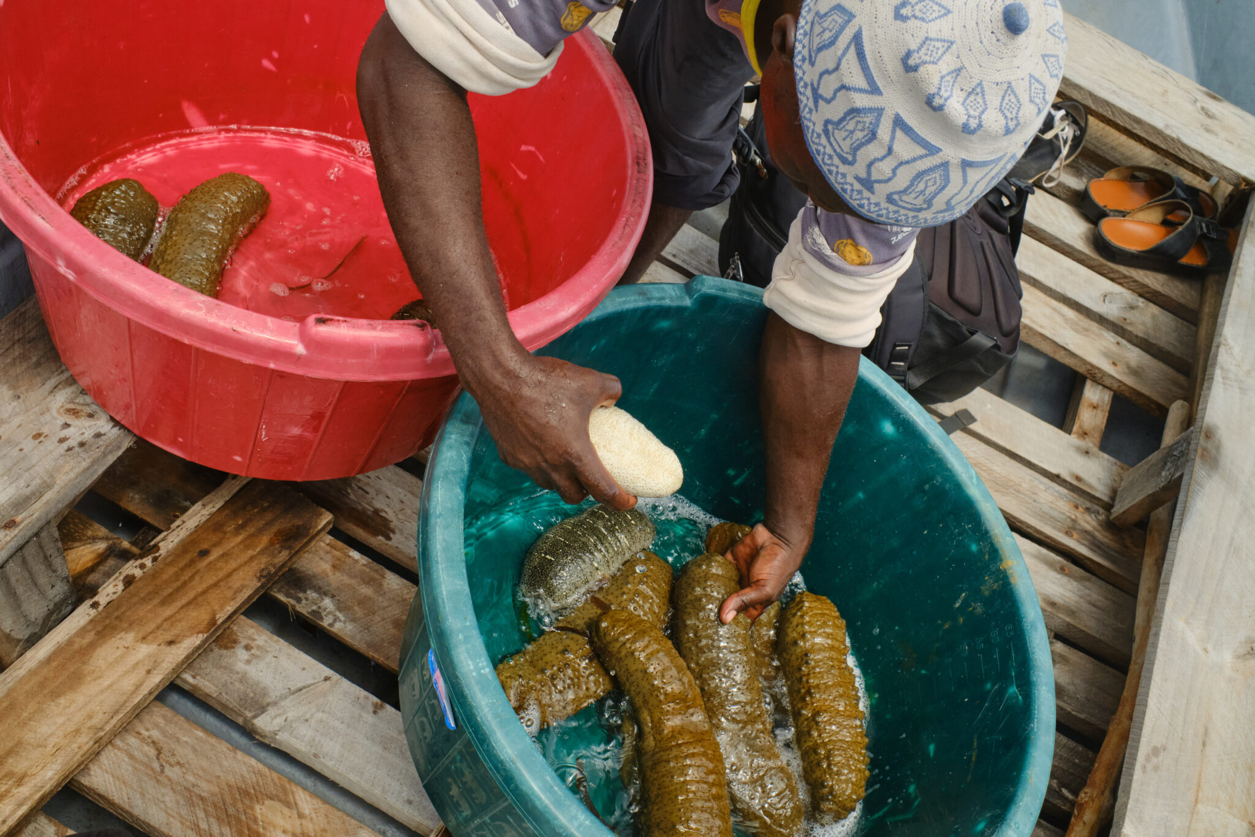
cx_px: 628
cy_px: 418
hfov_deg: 54.4
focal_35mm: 35
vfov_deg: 37.8
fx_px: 1220
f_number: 9
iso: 1000
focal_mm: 23
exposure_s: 1/1000
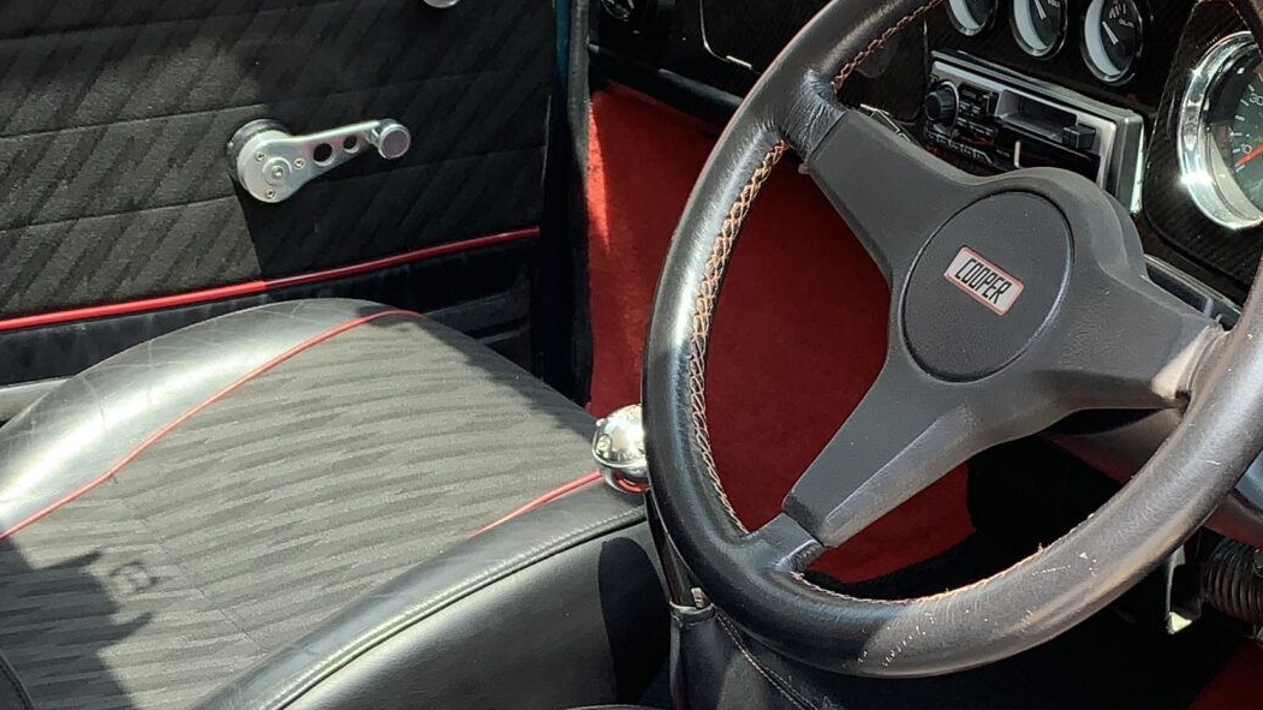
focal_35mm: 69
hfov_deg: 30.5
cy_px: 603
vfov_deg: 17.3
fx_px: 2311
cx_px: 715
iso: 25
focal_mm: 4.25
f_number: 1.8
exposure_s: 1/122
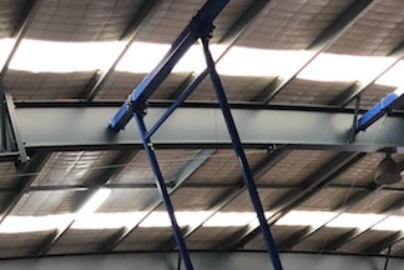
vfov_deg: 13.8
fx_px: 1010
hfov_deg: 22.2
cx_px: 344
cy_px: 466
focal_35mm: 90
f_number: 1.8
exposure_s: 1/17
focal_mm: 3.99
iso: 50
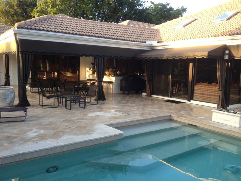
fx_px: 244
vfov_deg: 40.7
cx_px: 120
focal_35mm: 35
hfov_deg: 52.6
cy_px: 90
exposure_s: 1/126
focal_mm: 4.28
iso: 80
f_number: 2.4
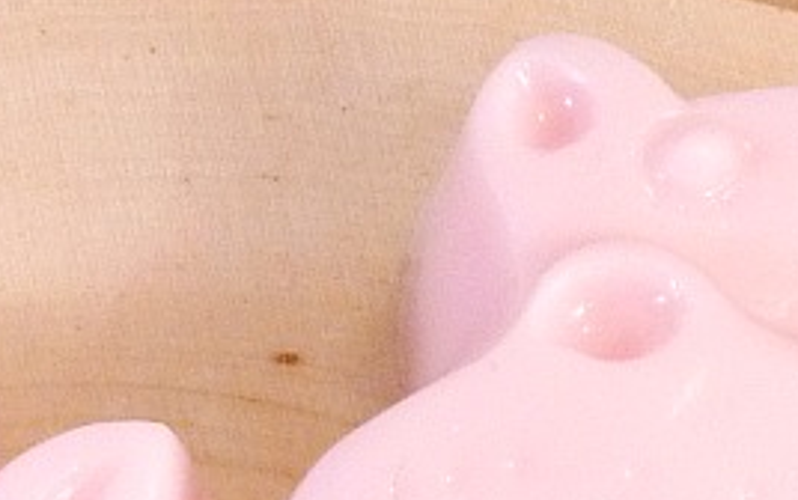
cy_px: 964
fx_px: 5594
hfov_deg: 8.2
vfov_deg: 5.0
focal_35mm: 257
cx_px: 304
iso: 250
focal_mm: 9.8
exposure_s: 1/30
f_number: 4.5
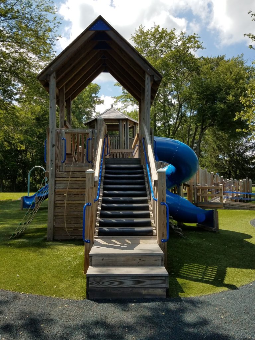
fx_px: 255
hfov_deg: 53.1
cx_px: 128
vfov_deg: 67.3
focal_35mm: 26
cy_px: 170
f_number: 1.7
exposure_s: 1/1908
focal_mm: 4.2
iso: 40
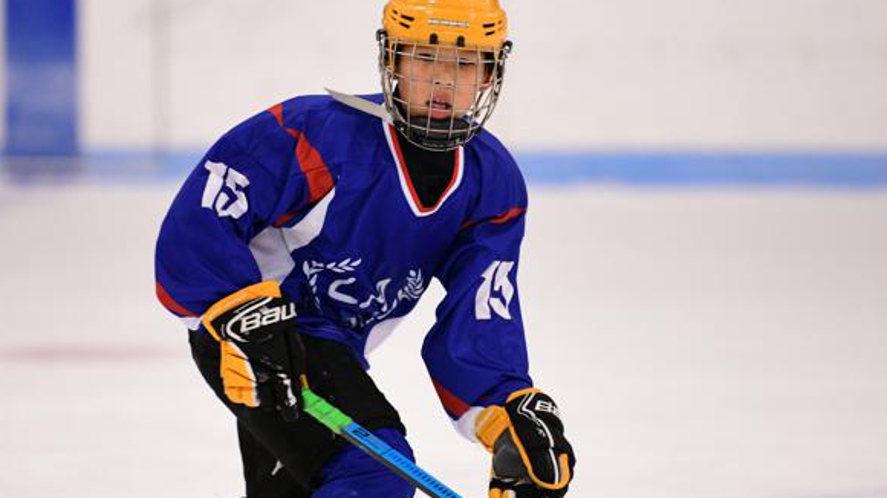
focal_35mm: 370
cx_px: 396
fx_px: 8701
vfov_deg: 3.3
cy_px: 270
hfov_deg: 5.8
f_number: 2.8
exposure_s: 1/640
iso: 2000
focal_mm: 200
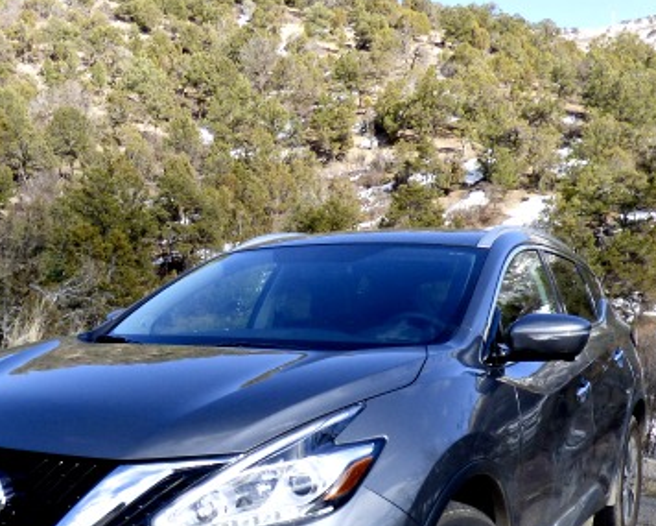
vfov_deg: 32.1
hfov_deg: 40.0
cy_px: 395
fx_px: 893
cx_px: 236
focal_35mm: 46
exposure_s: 1/800
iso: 100
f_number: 2.8
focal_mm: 3.61
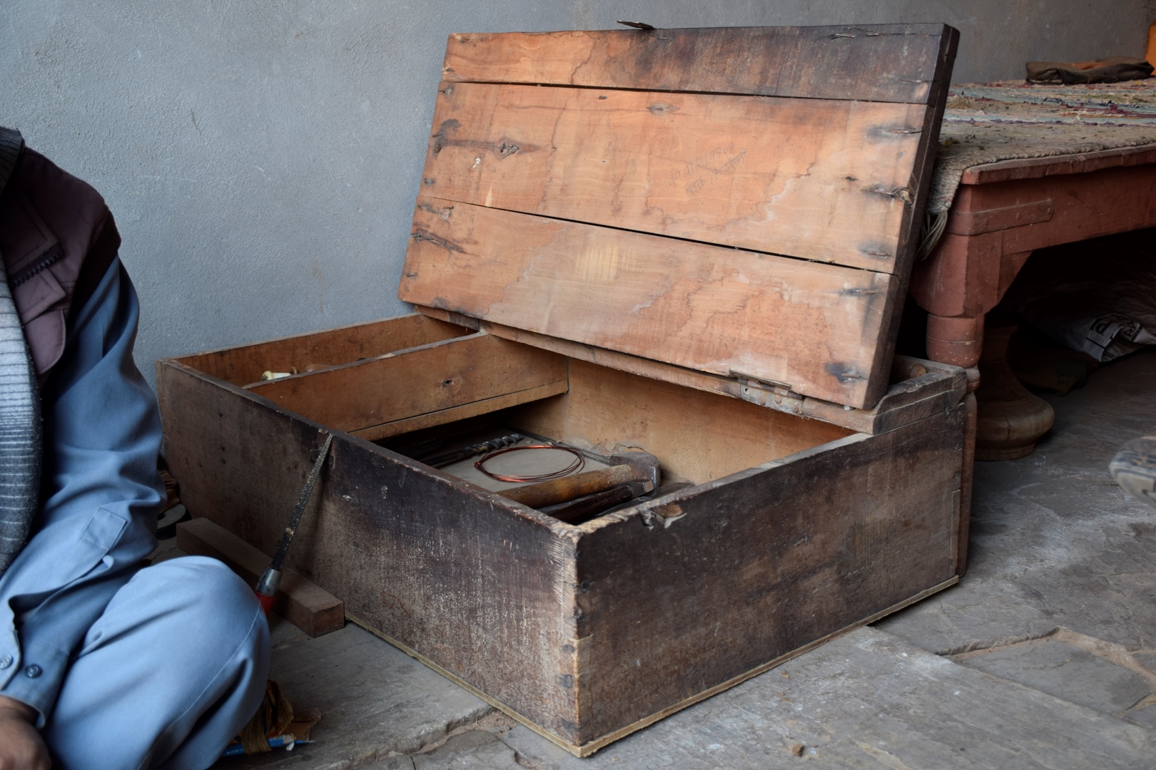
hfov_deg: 47.9
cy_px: 385
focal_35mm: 40
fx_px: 1300
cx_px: 578
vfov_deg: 33.0
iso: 400
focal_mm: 27
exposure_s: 1/80
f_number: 4.5
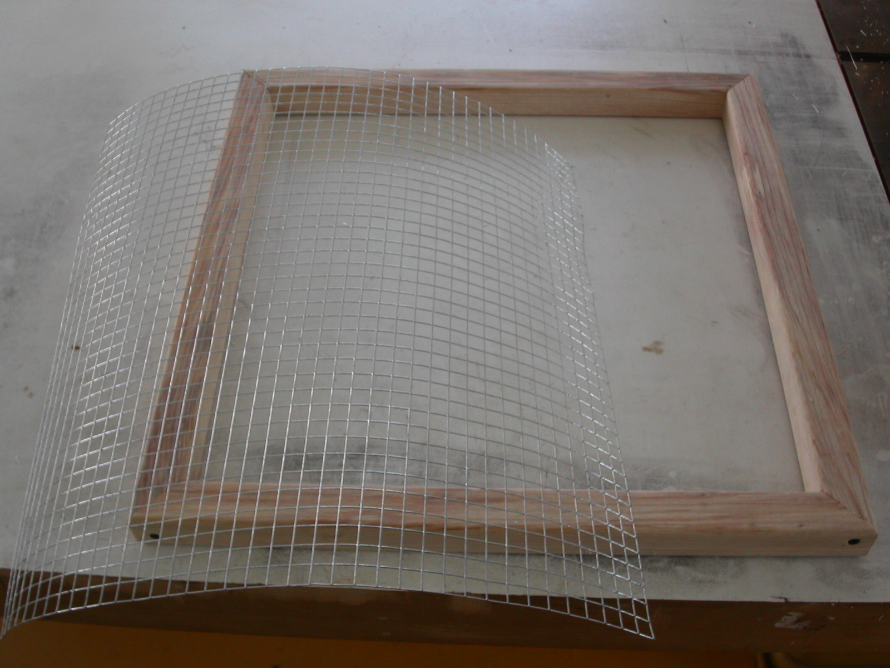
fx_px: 977
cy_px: 334
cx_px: 445
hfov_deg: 49.0
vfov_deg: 37.7
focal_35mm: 38
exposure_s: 1/90
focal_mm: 7.8
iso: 100
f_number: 4
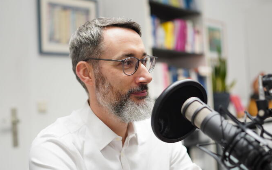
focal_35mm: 55
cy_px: 91
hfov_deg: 37.2
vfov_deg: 23.7
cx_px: 136
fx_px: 404
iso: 100
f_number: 1.4
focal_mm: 35
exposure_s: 1/100
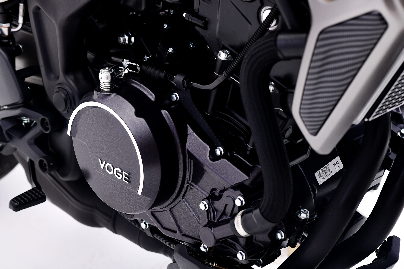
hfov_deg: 23.9
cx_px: 202
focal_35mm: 85
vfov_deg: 16.1
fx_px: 954
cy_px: 134
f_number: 8
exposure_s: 1/160
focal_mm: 85
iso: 200
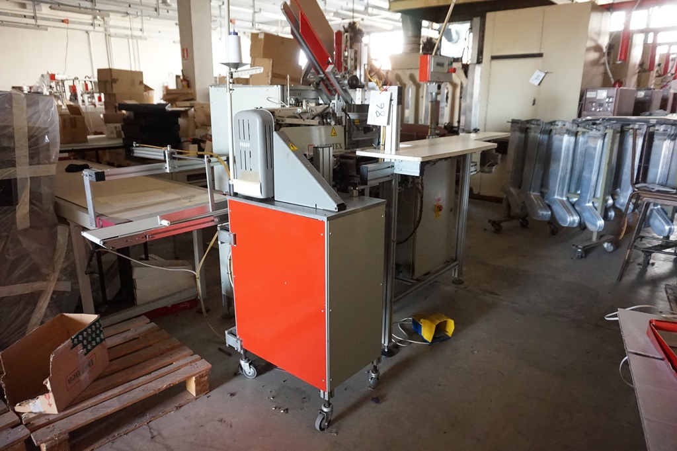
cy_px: 226
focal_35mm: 24
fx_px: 451
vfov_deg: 53.1
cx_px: 338
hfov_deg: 73.8
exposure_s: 1/125
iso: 3200
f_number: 3.5
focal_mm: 16
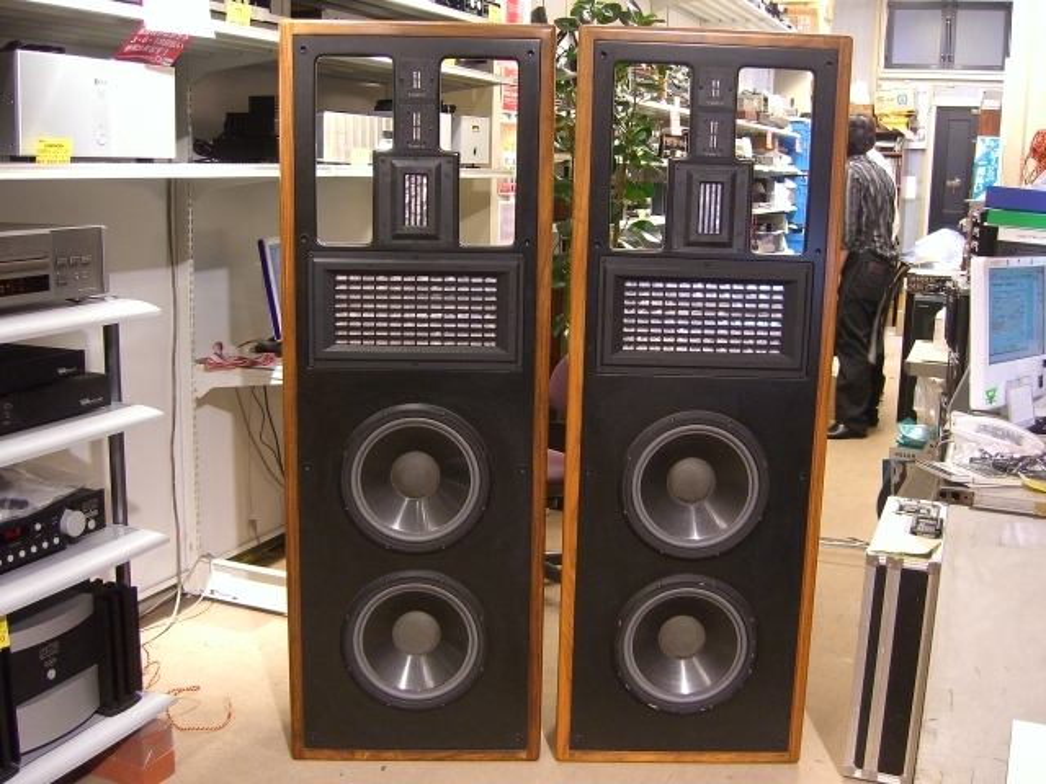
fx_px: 1148
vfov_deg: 37.7
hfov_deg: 49.0
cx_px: 523
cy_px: 392
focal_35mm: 38
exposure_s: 1/13
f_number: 2.8
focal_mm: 7.9
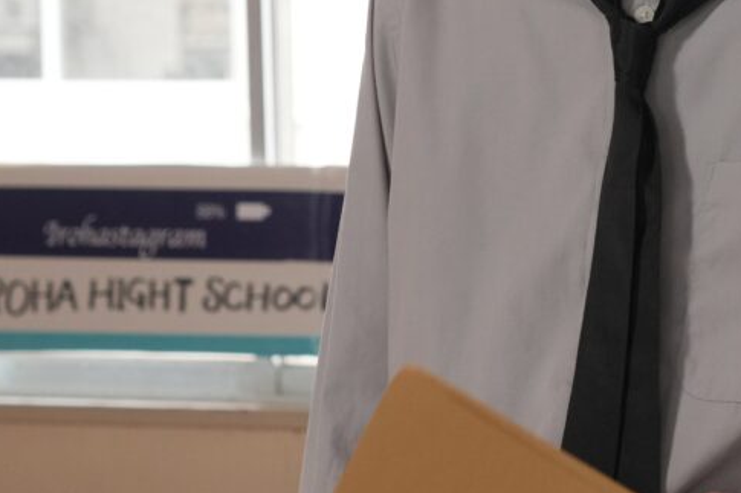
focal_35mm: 240
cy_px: -113
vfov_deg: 5.7
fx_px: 4938
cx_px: 663
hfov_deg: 8.6
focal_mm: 65
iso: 1250
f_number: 5.6
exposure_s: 1/250
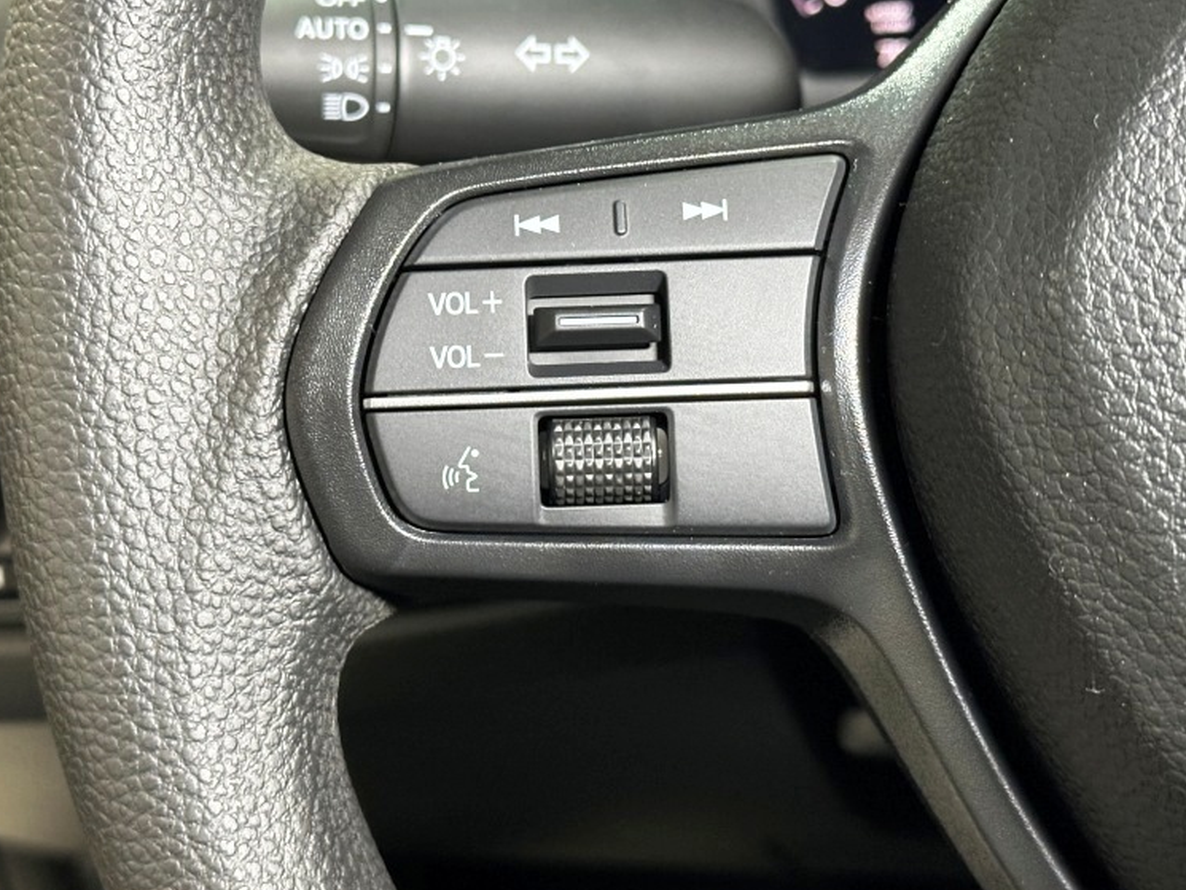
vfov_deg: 22.2
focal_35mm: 66
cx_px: 591
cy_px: 328
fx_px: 2262
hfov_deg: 29.4
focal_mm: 6.86
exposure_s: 1/30
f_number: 1.78
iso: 400
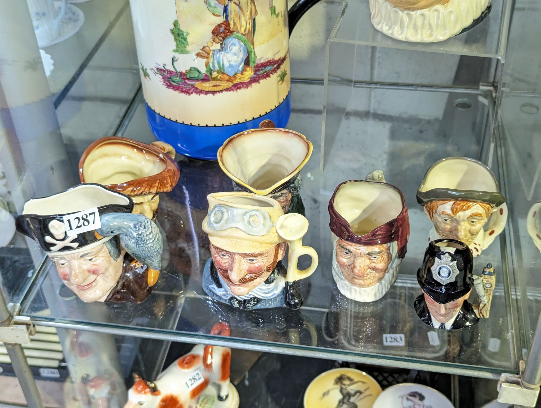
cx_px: 270
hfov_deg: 39.6
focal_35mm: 48
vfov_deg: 30.3
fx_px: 751
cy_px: 204
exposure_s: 1/50
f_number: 1.85
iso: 420
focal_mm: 6.81
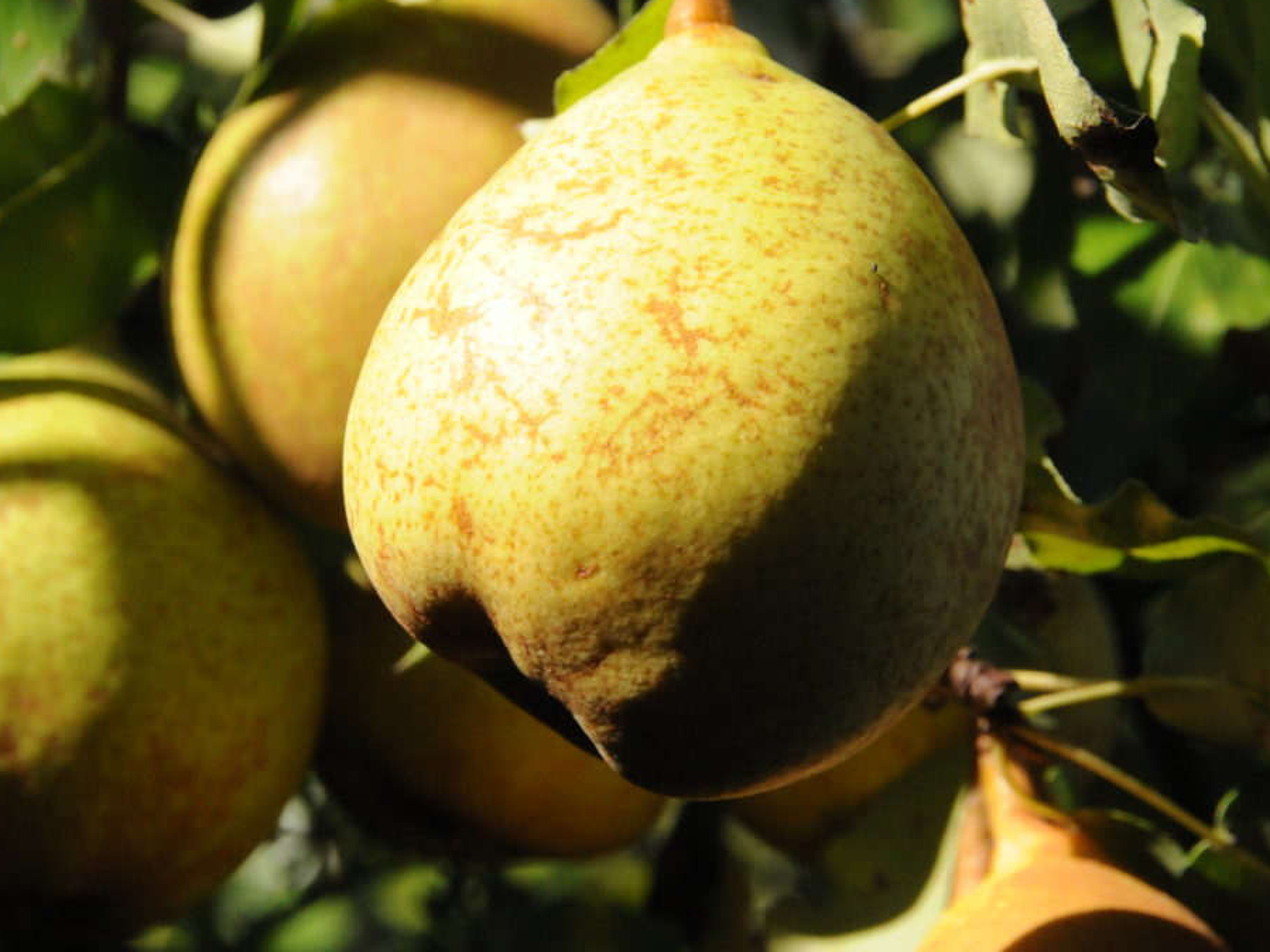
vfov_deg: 7.3
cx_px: 610
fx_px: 7434
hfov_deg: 9.8
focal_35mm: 203
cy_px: 477
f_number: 14
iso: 1600
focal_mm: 105
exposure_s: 1/800
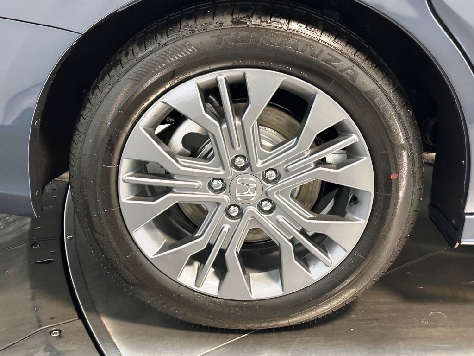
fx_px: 657
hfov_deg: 39.7
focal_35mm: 48
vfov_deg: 30.3
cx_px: 237
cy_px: 178
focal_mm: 6.86
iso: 640
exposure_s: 1/24
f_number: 1.78
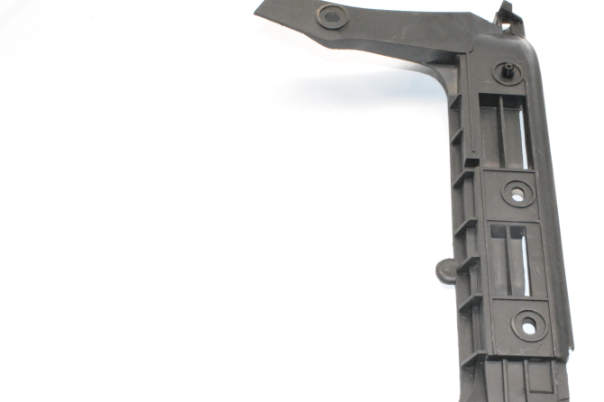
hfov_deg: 35.5
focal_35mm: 55
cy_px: 285
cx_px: 445
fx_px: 922
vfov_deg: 24.4
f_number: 22
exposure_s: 1/200
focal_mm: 24
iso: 6400
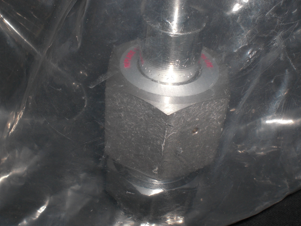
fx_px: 426
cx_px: 154
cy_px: 120
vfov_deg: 29.7
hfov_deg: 38.9
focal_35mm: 49
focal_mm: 6.3
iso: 64
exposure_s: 1/60
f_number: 5.6
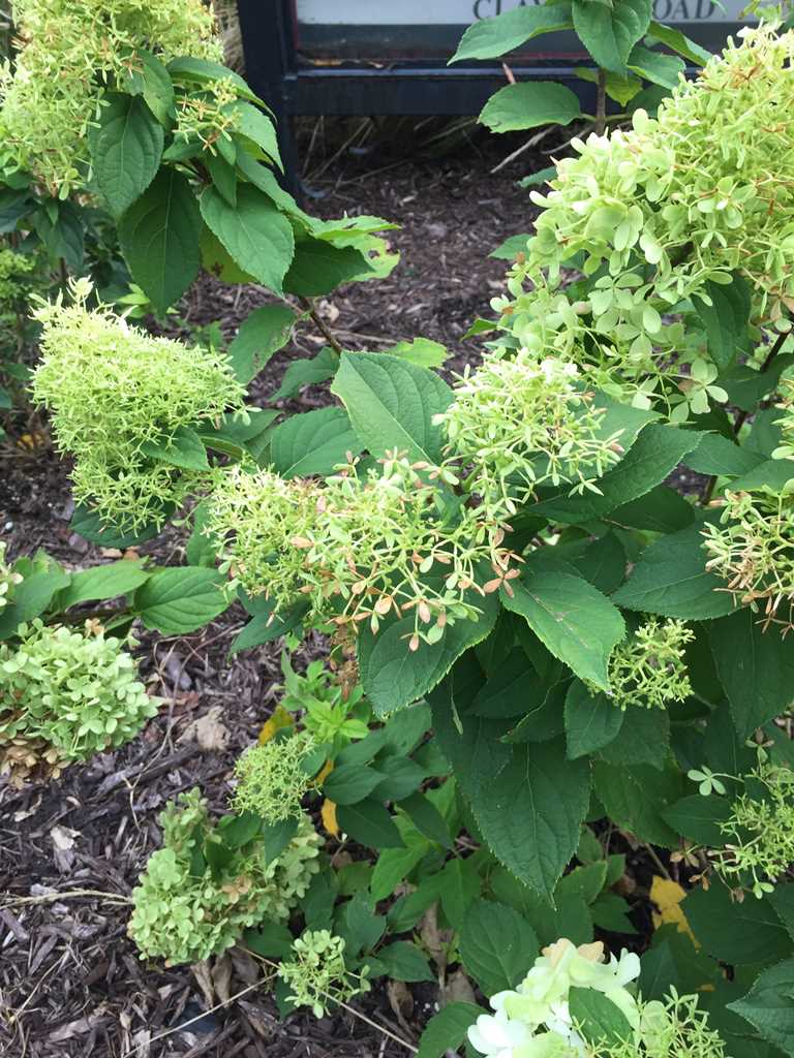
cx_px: 397
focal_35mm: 29
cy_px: 529
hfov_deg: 48.2
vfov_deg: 61.7
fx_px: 887
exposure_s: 1/120
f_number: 2.2
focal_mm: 4.15
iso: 40
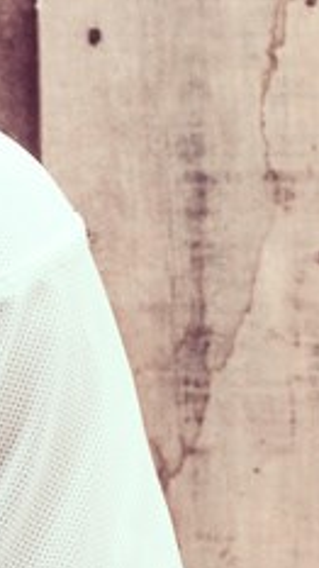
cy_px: 388
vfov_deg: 5.5
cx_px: -500
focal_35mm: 391
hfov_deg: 3.1
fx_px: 5882
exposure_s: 1/80
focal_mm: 85
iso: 50
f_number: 6.3
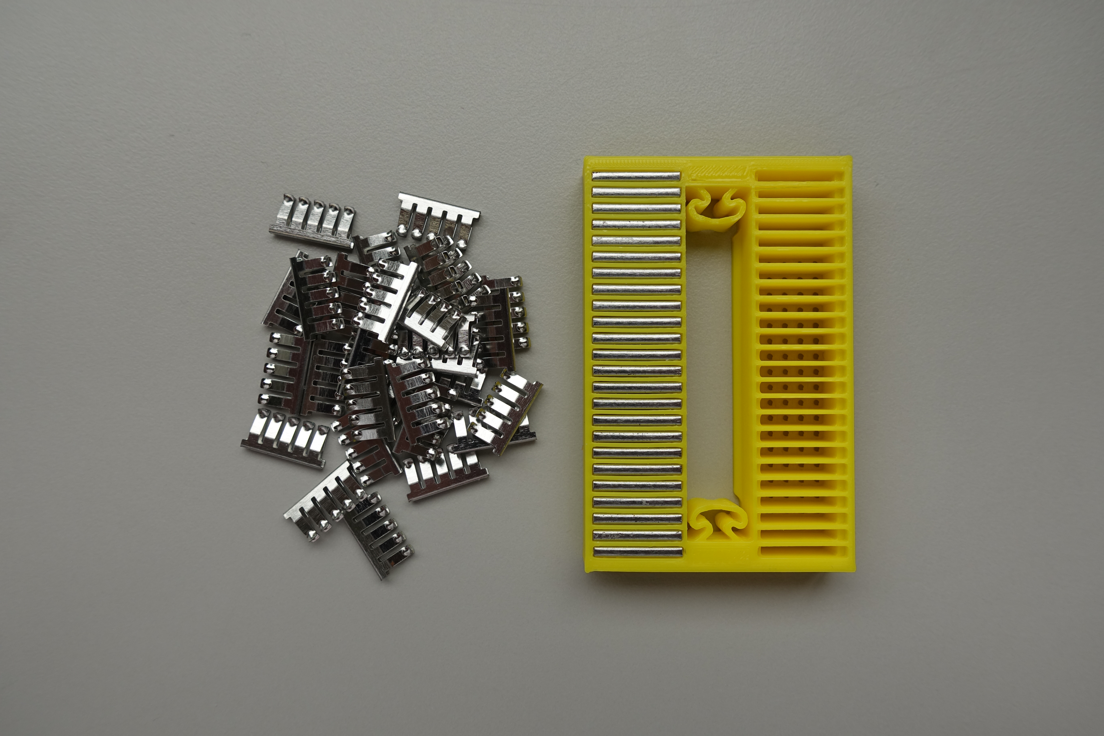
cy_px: 368
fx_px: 736
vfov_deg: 53.1
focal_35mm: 24
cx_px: 552
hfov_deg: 73.7
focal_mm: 8.8
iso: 125
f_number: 4
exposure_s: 1/160
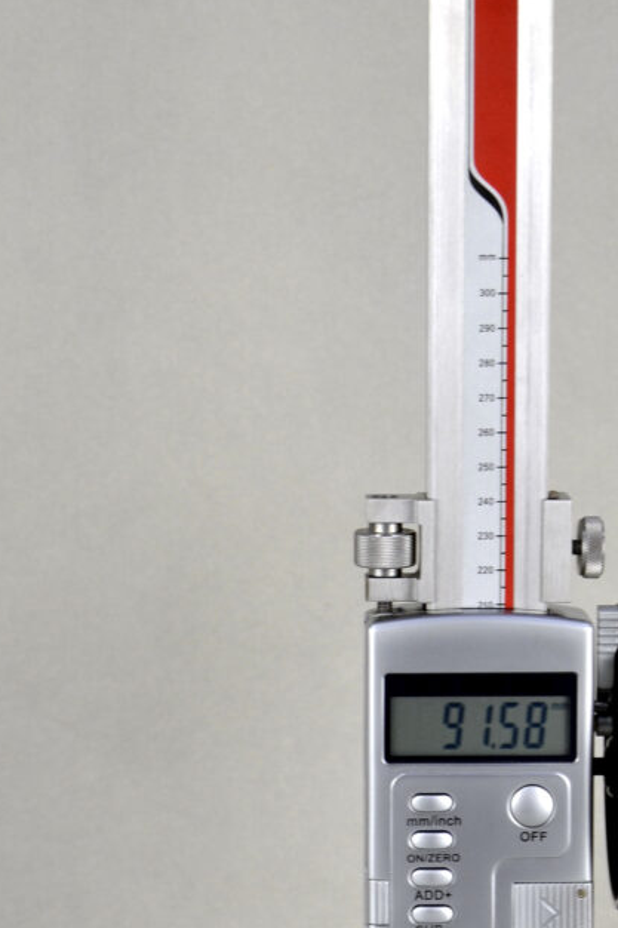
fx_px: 4740
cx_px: 239
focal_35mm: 184
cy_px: 657
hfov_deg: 7.5
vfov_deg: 11.2
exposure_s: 1/25
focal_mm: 50
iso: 200
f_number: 4.2
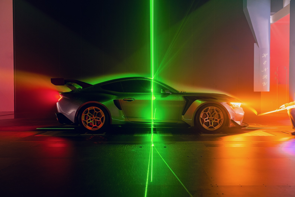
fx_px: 287
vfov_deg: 37.9
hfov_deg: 54.4
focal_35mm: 35
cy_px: 98
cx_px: 148
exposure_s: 4
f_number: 4
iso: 100
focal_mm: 35
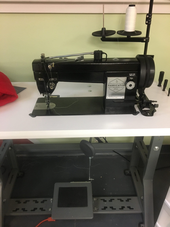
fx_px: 190
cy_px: 114
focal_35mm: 29
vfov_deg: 61.7
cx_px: 85
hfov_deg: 48.2
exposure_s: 1/24
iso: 200
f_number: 2.2
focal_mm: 4.15
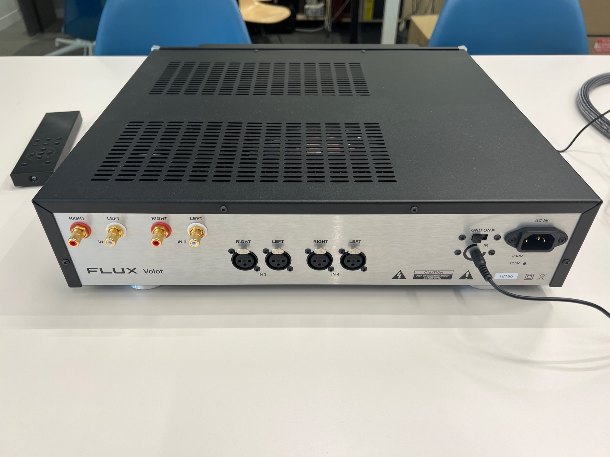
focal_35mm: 26
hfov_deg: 67.3
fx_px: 458
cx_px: 305
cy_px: 228
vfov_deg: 53.0
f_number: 1.5
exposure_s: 1/120
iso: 80
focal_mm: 5.7
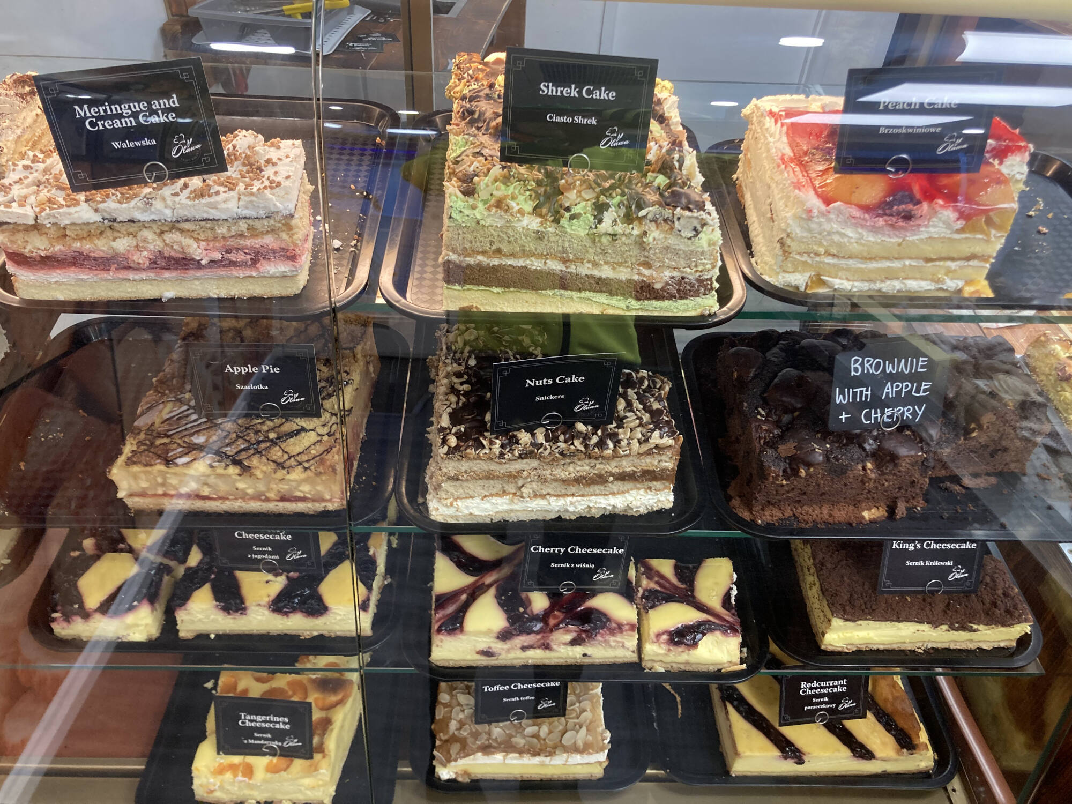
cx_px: 536
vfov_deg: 49.7
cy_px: 402
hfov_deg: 63.4
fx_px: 867
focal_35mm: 28
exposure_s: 1/50
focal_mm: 3.99
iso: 125
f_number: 1.8
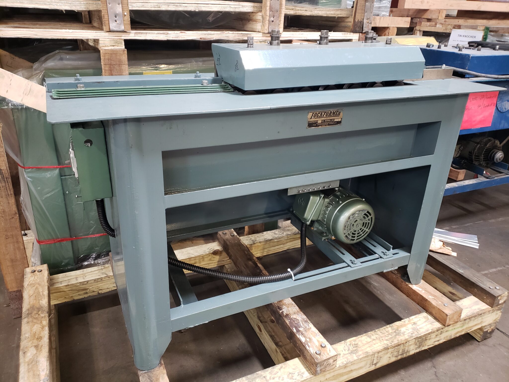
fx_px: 382
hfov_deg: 67.3
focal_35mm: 26
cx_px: 254
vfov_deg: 53.1
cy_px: 191
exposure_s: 1/22
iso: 250
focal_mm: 4.3
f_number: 2.4
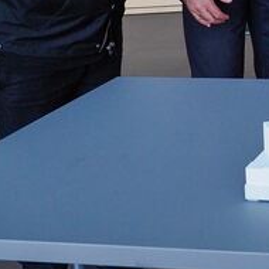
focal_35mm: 76
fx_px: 668
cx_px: 408
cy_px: -84
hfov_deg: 19.7
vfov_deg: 20.7
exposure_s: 1/400
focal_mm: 12
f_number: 4
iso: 1000
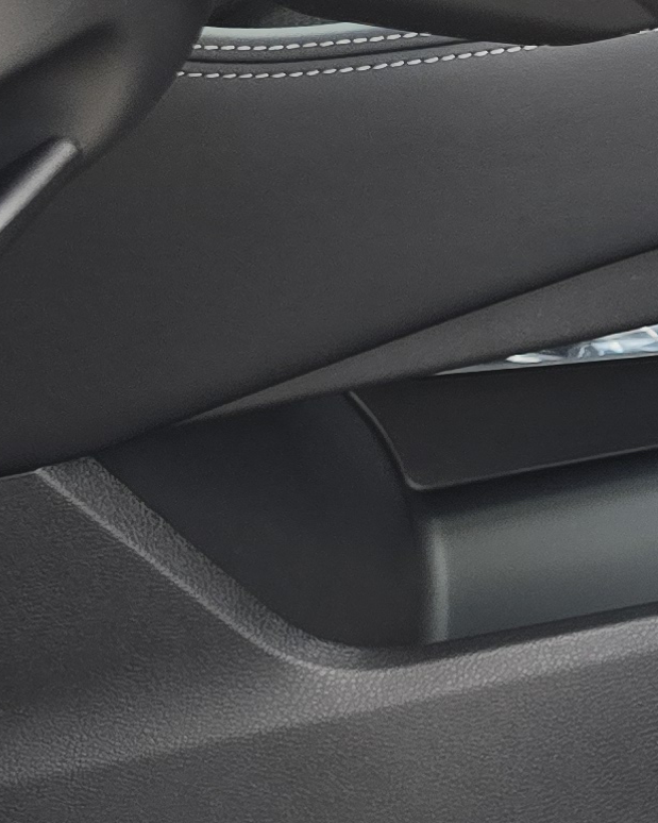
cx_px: 1737
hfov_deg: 10.7
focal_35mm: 116
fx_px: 2824
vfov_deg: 16.6
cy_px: 472
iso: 80
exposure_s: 1/180
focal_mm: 6.3
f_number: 1.7
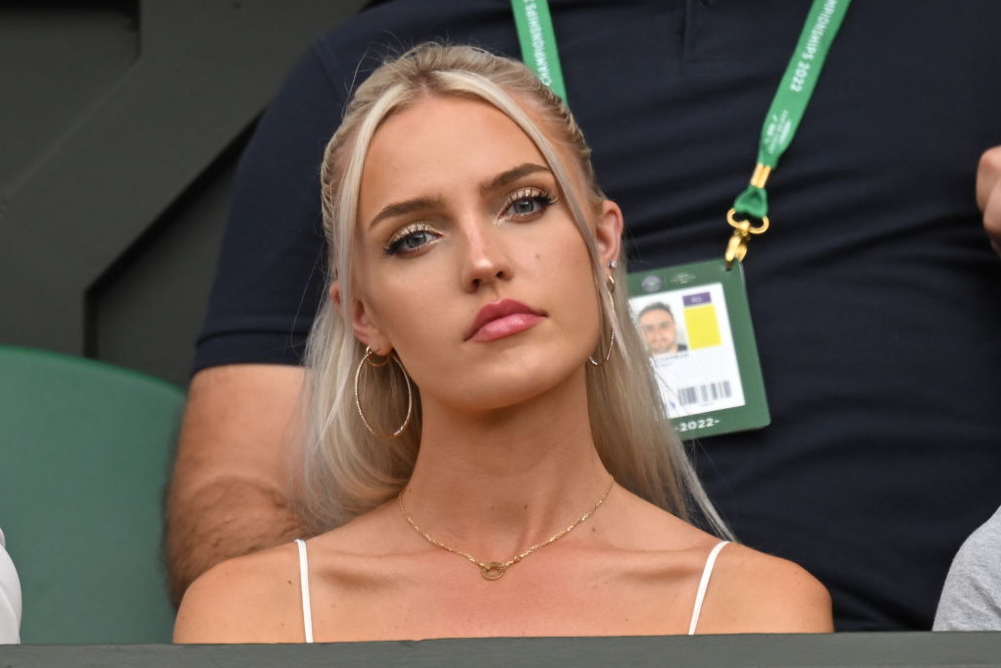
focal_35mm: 1204
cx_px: 500
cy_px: 334
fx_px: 33480
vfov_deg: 1.1
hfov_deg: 1.7
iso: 360
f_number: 6.3
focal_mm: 800
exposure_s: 1/400
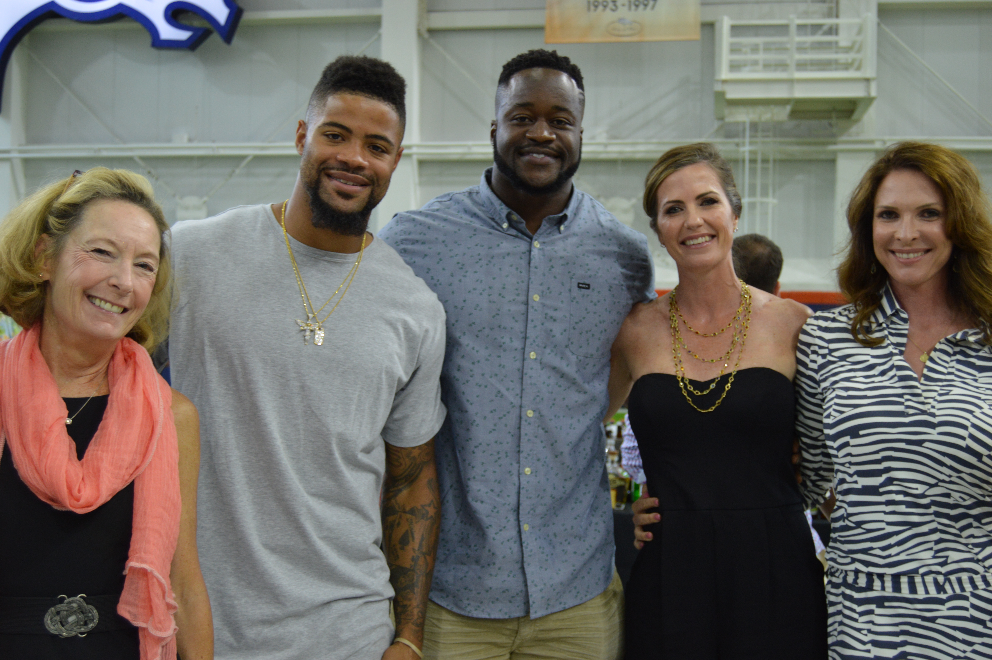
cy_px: 330
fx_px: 1239
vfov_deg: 29.8
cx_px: 496
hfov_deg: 43.6
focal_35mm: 45
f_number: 4.2
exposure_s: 1/80
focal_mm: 30
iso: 400
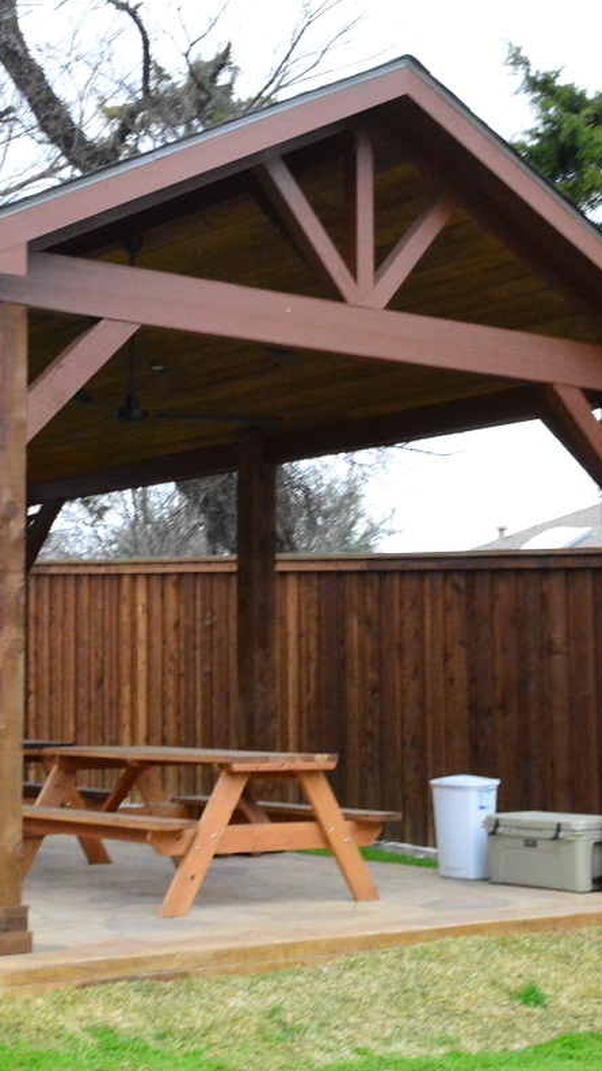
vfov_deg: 33.8
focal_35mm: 62
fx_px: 1761
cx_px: 152
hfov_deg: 19.3
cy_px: 538
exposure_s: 1/40
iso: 3200
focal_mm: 26
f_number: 14
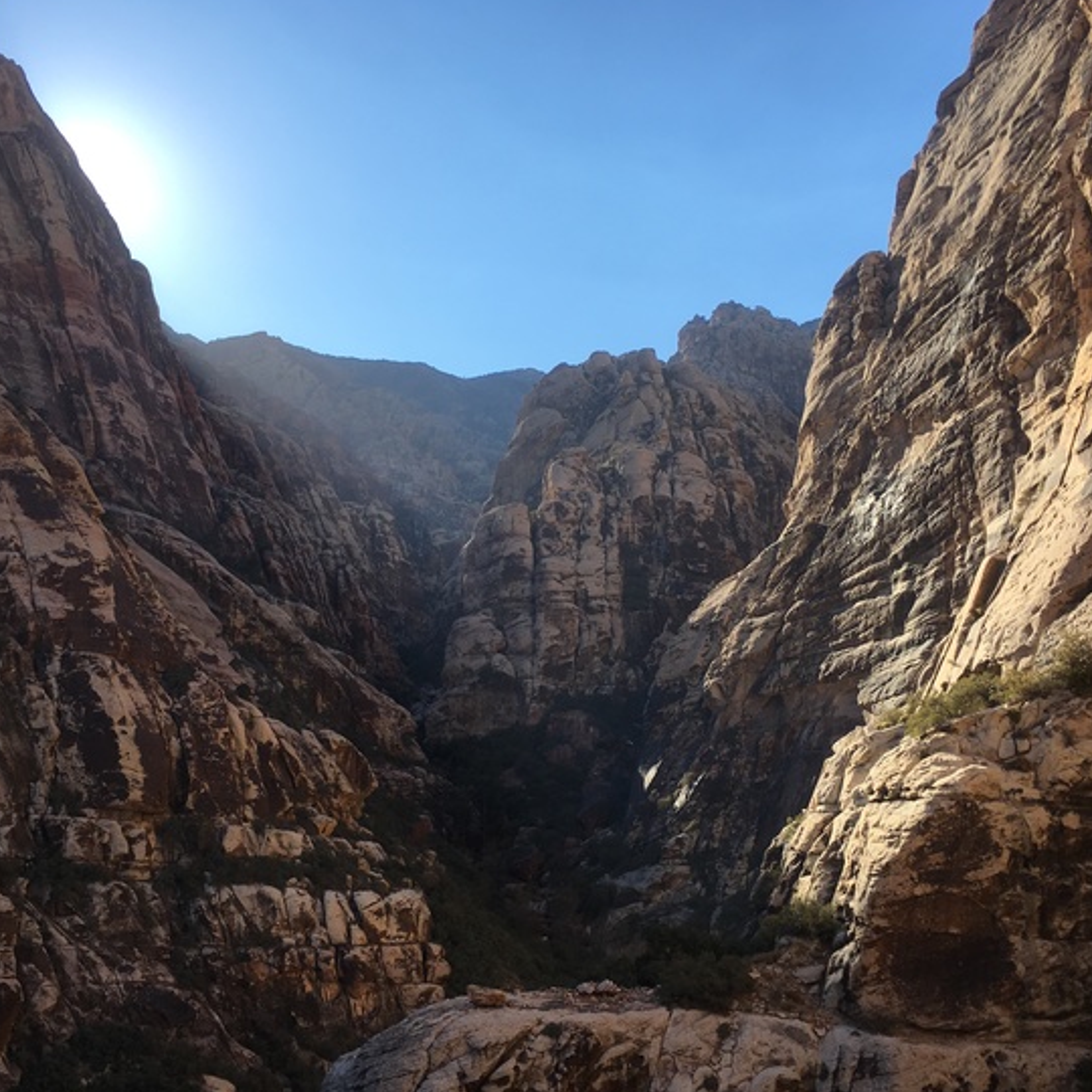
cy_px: 580
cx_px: 499
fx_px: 1356
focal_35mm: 38
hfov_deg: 43.8
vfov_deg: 43.8
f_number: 2.2
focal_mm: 4.15
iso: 25
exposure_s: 1/1068
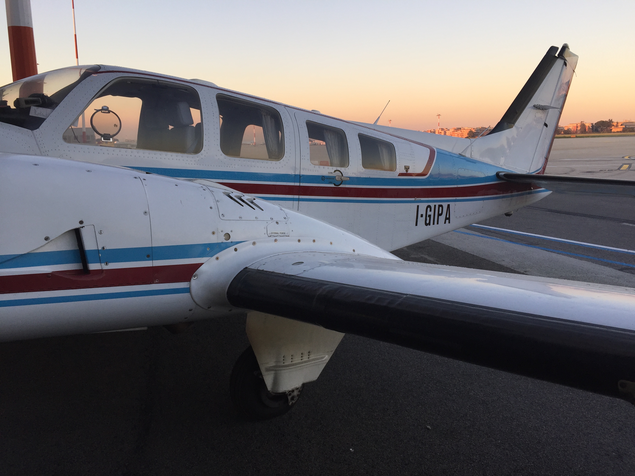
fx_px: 532
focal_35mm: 29
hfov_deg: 61.7
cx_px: 318
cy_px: 238
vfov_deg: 48.2
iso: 32
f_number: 2.2
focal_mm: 4.15
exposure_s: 1/199
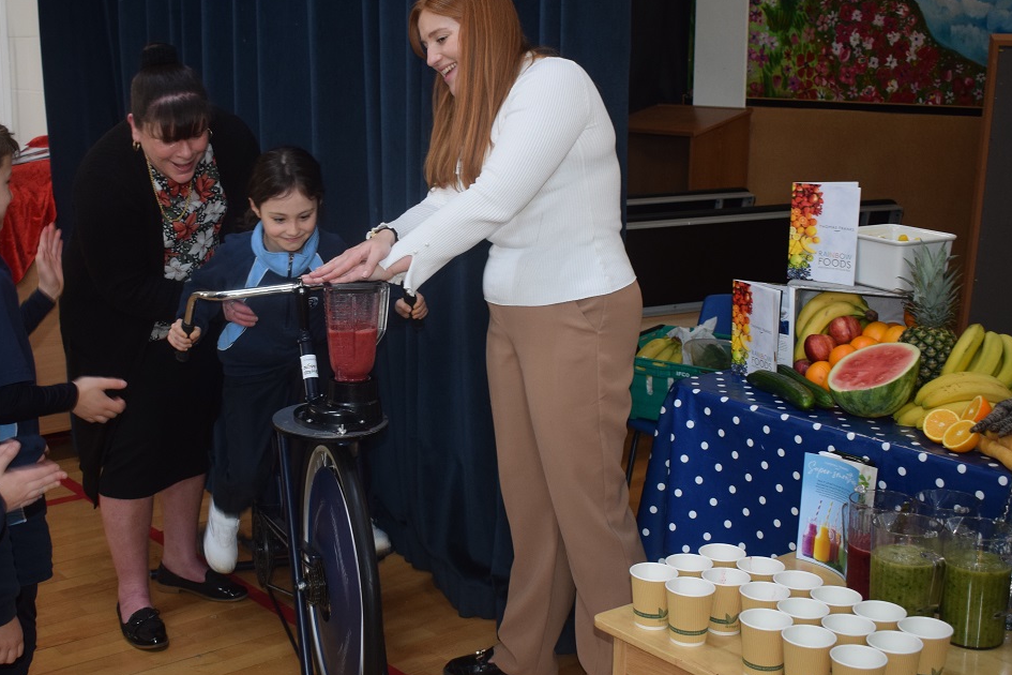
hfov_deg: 41.2
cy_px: 311
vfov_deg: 28.3
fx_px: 1339
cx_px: 414
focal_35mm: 48
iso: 800
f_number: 4
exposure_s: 1/60
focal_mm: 25
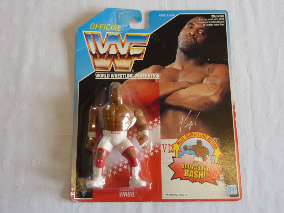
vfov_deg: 32.2
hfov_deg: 42.1
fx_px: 369
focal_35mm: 45
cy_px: 106
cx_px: 142
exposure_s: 1/25
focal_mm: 7.3
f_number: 3.7
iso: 400
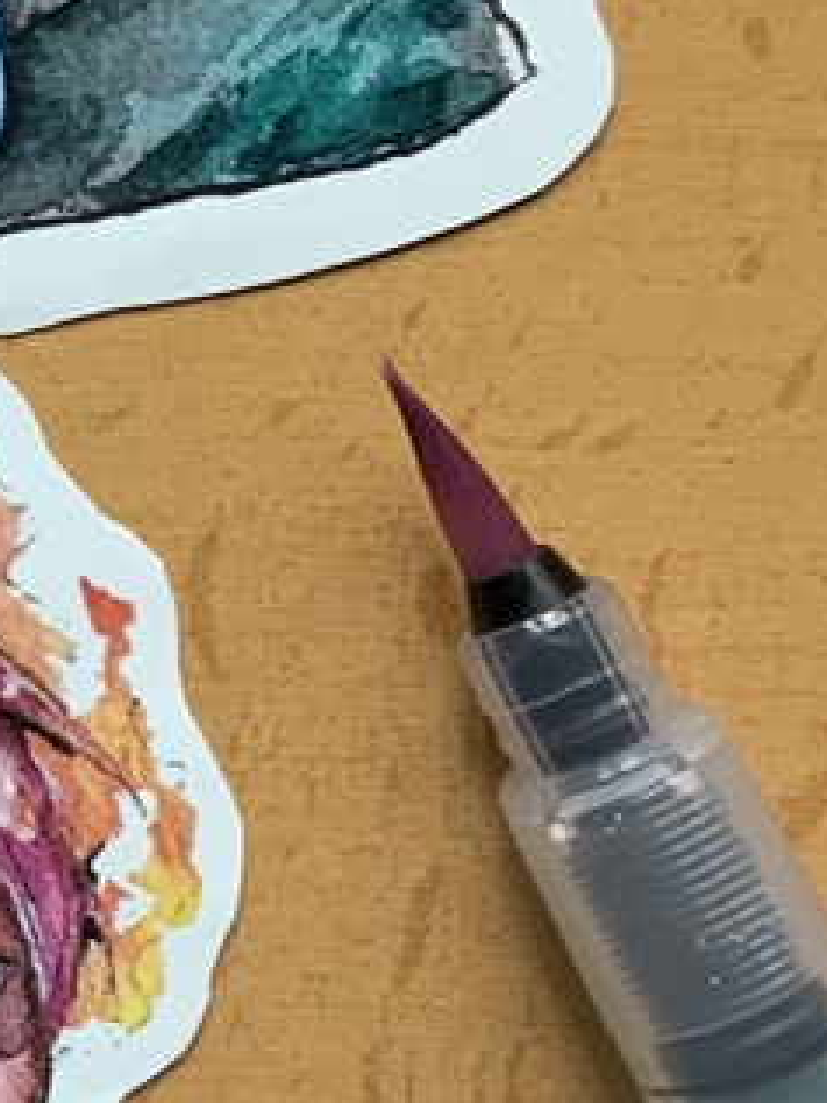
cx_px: -780
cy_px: 457
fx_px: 3918
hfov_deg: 11.0
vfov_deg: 16.0
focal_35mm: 123
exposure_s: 1/122
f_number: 1.8
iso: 64
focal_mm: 3
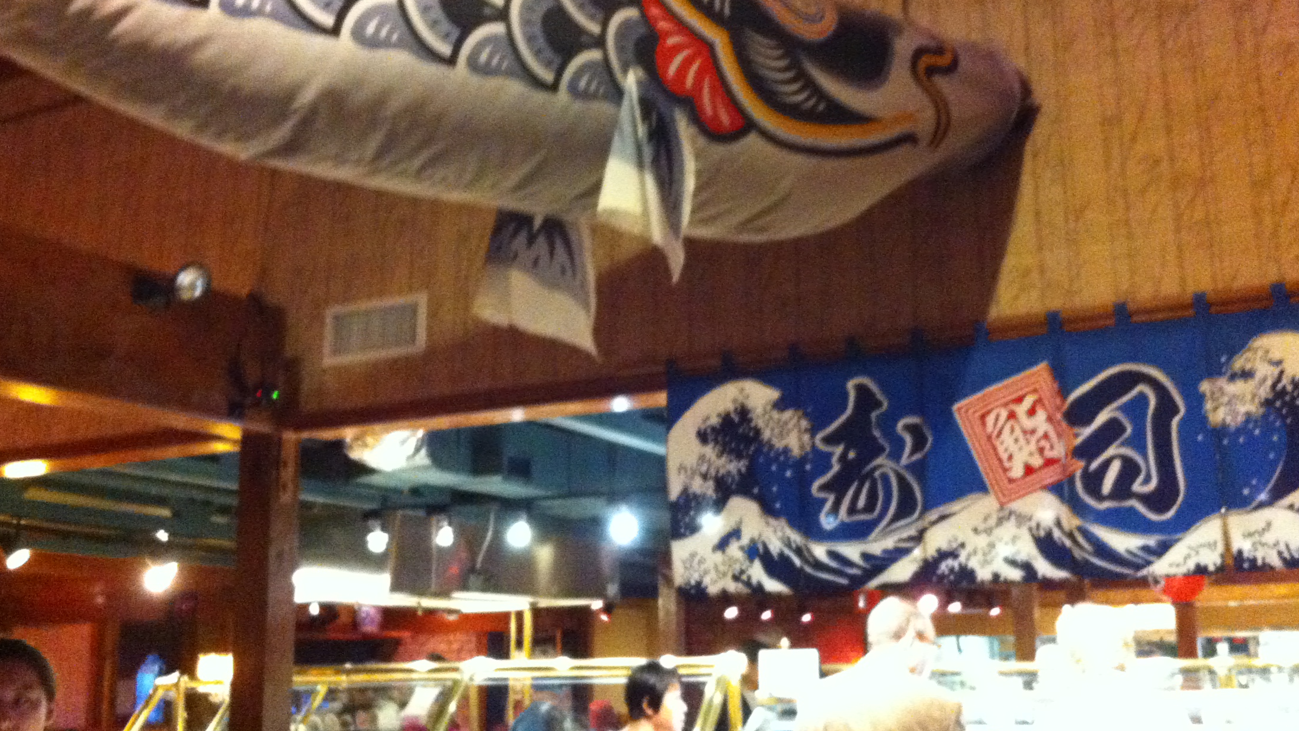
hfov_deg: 45.5
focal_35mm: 45
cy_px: 313
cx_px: 652
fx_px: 1550
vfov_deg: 26.5
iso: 800
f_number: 2.8
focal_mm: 3.85
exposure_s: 1/15
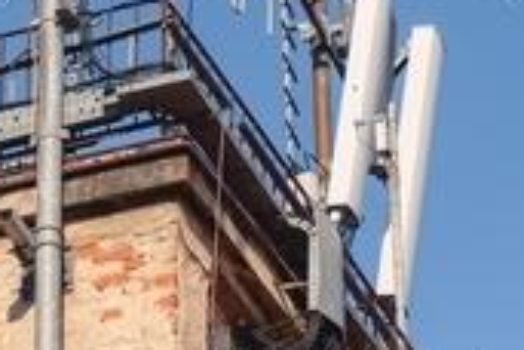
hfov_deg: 5.3
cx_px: -218
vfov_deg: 3.5
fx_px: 5633
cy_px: -106
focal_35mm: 387
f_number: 5
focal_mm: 75
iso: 500
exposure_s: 1/3200
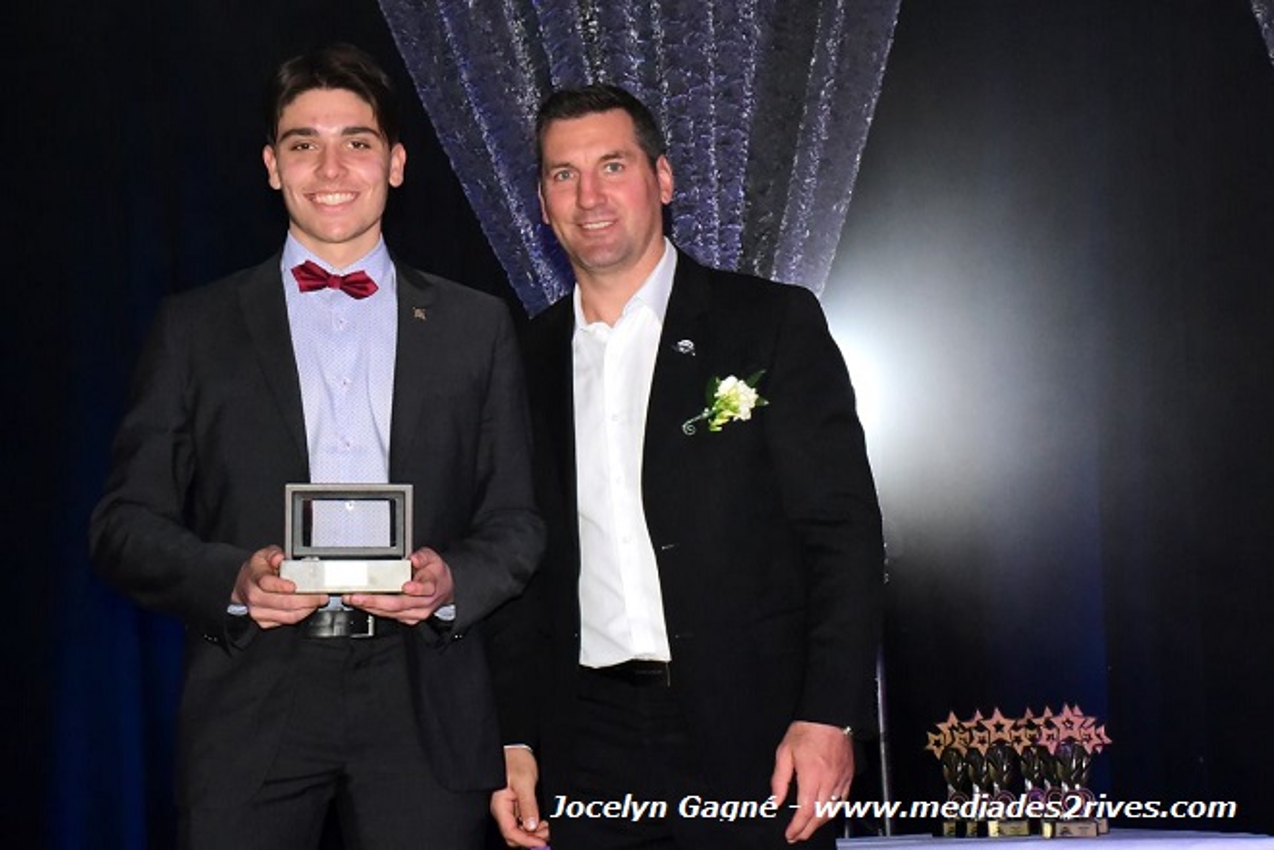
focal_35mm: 160
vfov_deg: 8.6
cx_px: 637
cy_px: 425
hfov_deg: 12.8
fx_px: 5662
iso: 1600
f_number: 2.8
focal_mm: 160
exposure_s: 1/200
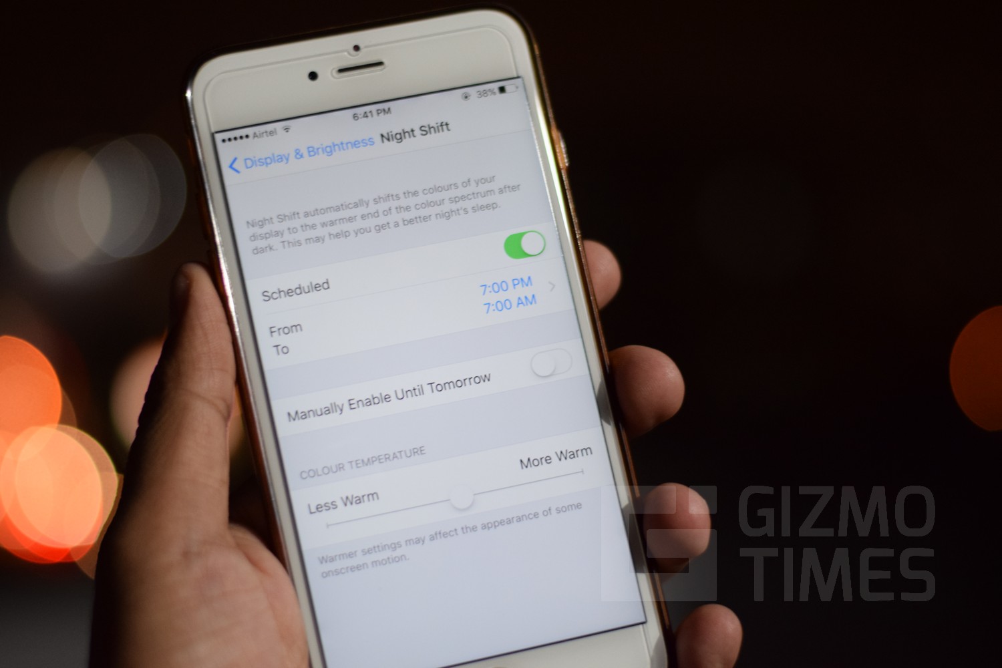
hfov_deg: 27.0
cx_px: 501
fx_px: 2087
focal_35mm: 75
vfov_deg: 18.2
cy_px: 334
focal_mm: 50
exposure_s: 1/60
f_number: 1.8
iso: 1100
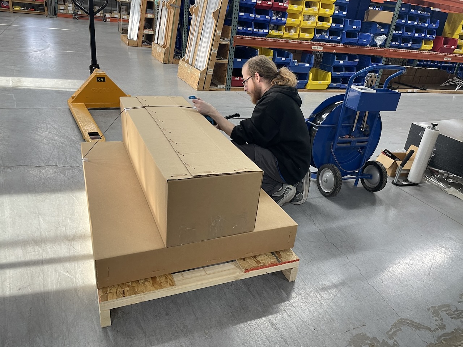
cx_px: 232
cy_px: 174
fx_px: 348
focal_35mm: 26
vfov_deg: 53.1
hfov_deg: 67.3
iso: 100
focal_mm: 4.2
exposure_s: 1/60
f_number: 1.6
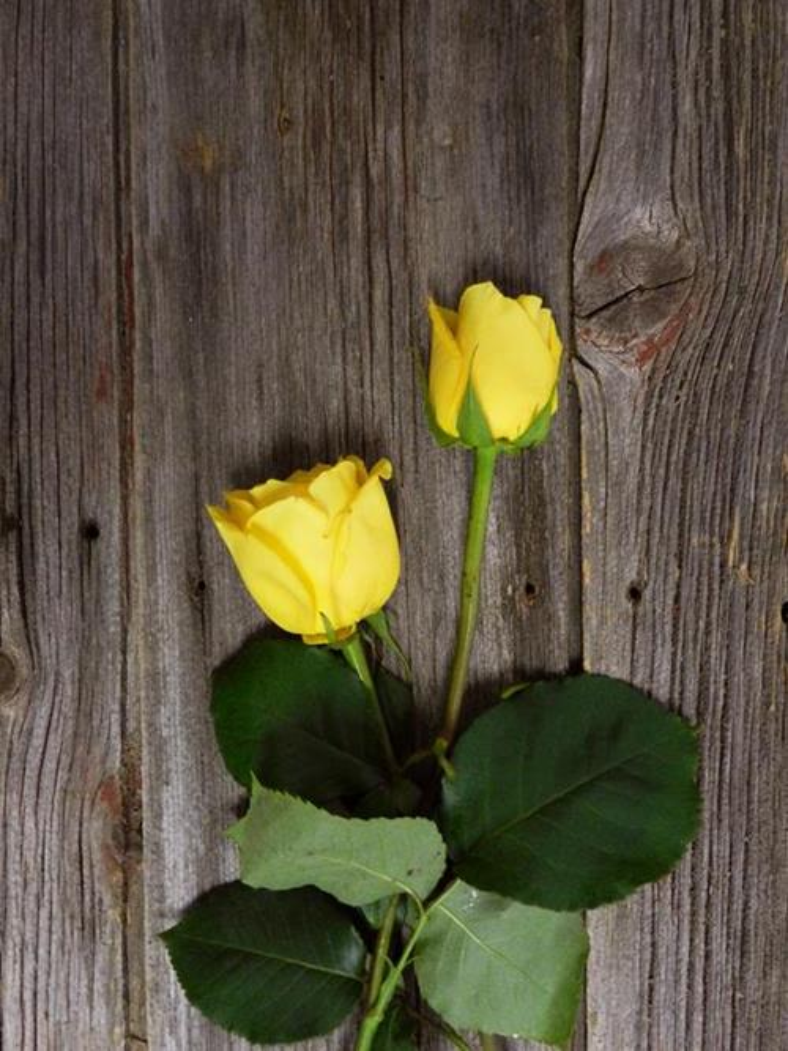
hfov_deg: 44.1
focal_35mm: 32
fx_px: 972
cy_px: 526
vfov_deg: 56.8
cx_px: 394
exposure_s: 1/60
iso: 800
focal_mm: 5.6
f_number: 3.7
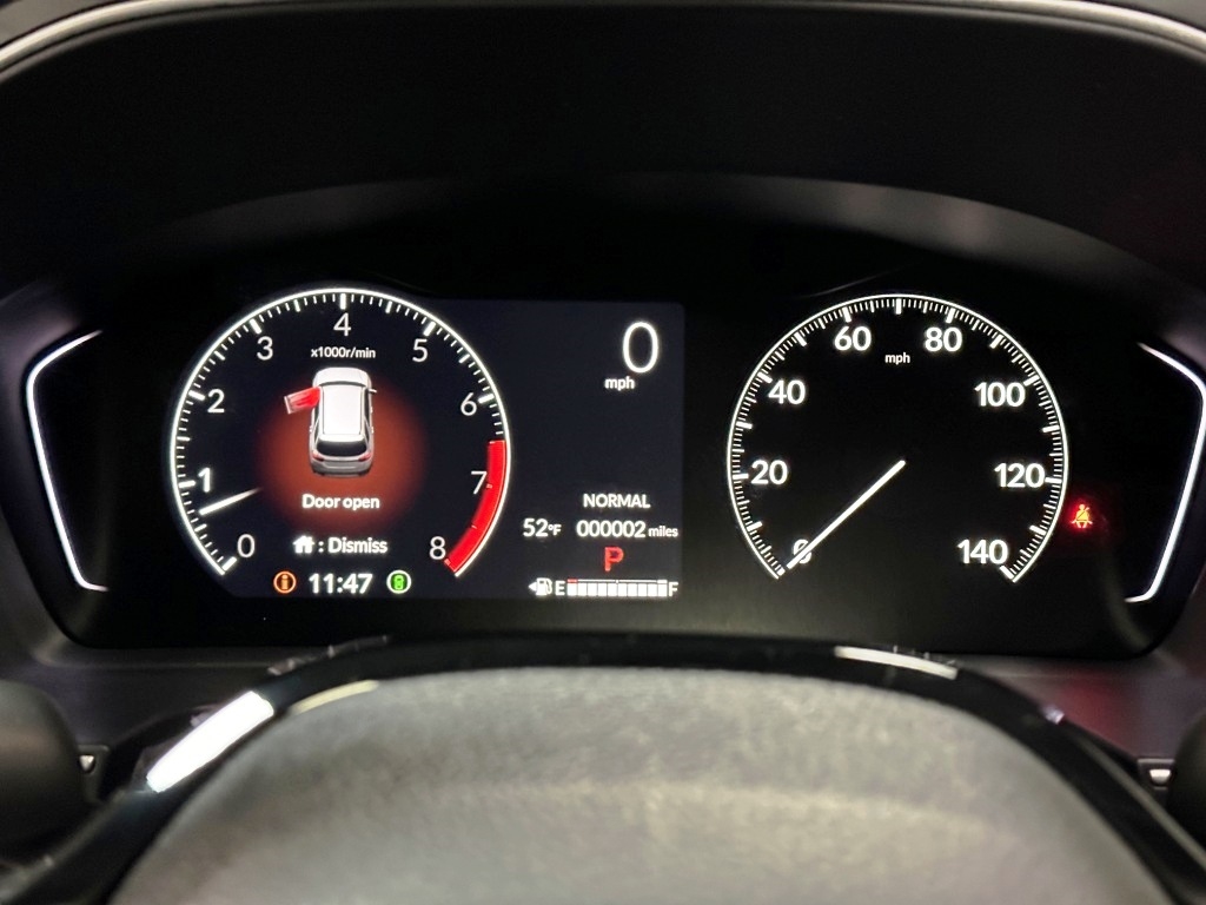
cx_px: 603
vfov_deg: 30.3
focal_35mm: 48
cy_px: 452
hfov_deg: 39.7
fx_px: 1672
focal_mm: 6.86
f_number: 1.78
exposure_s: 1/26
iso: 640
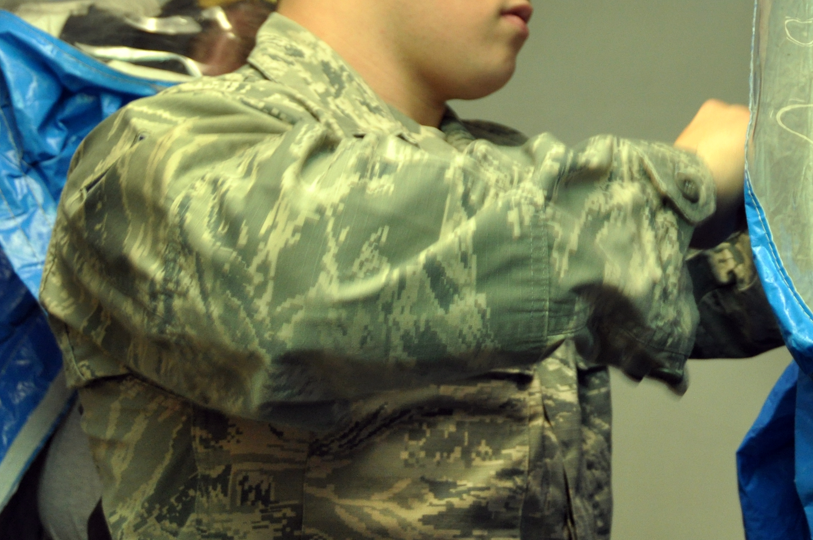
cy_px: 61
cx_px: 740
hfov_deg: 21.6
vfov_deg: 14.7
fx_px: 2075
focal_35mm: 92
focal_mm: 32
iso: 800
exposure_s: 1/125
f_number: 4
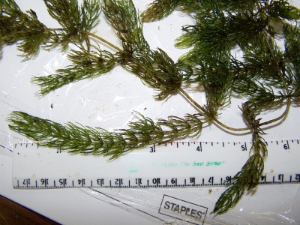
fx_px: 329
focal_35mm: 38
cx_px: 150
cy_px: 112
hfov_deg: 49.0
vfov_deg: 37.7
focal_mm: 6.3
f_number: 2.8
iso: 80
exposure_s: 1/60
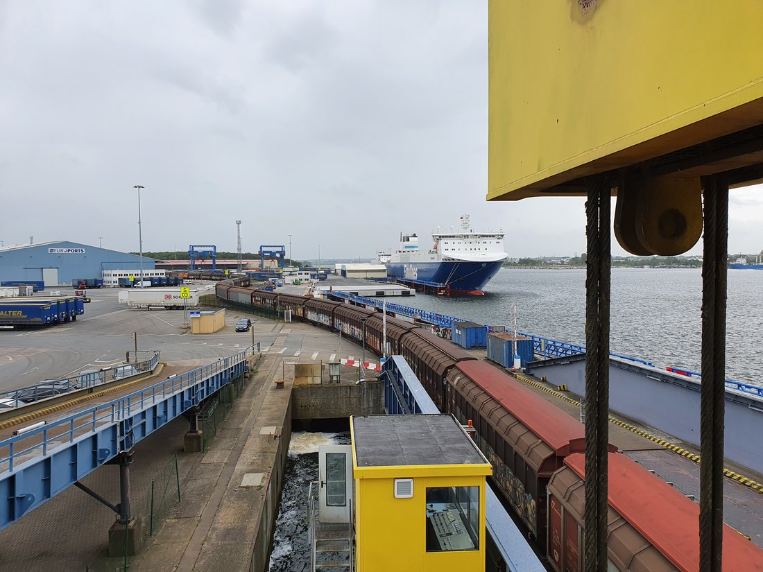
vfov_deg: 53.1
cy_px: 286
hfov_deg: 67.3
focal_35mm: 26
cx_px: 382
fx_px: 573
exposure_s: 1/632
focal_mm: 4.32
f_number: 2.4
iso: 50
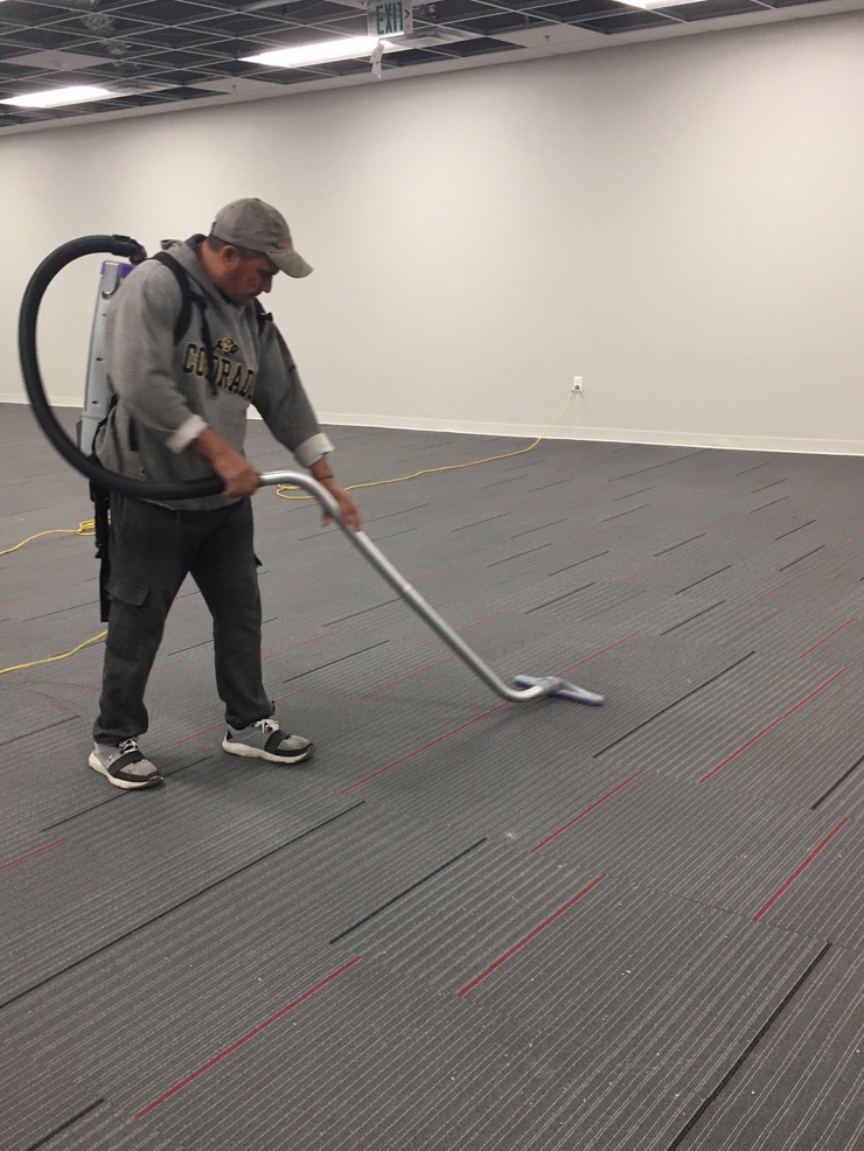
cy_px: 653
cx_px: 385
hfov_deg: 39.6
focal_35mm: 36
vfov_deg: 51.2
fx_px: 1198
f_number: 2.2
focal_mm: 4.15
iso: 40
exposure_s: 1/15
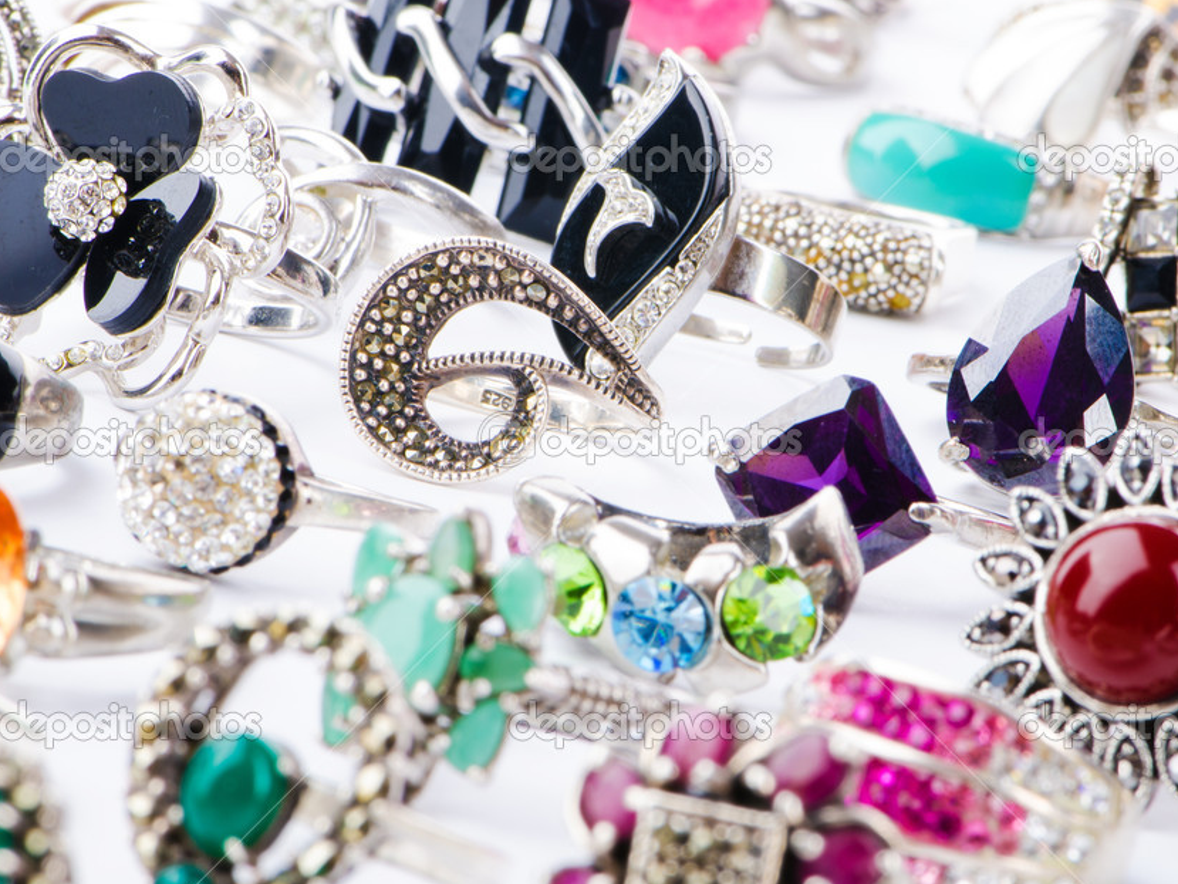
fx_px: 6351
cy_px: 441
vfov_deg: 8.0
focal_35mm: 187
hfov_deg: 10.6
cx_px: 639
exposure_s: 1/200
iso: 100
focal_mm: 105
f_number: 29
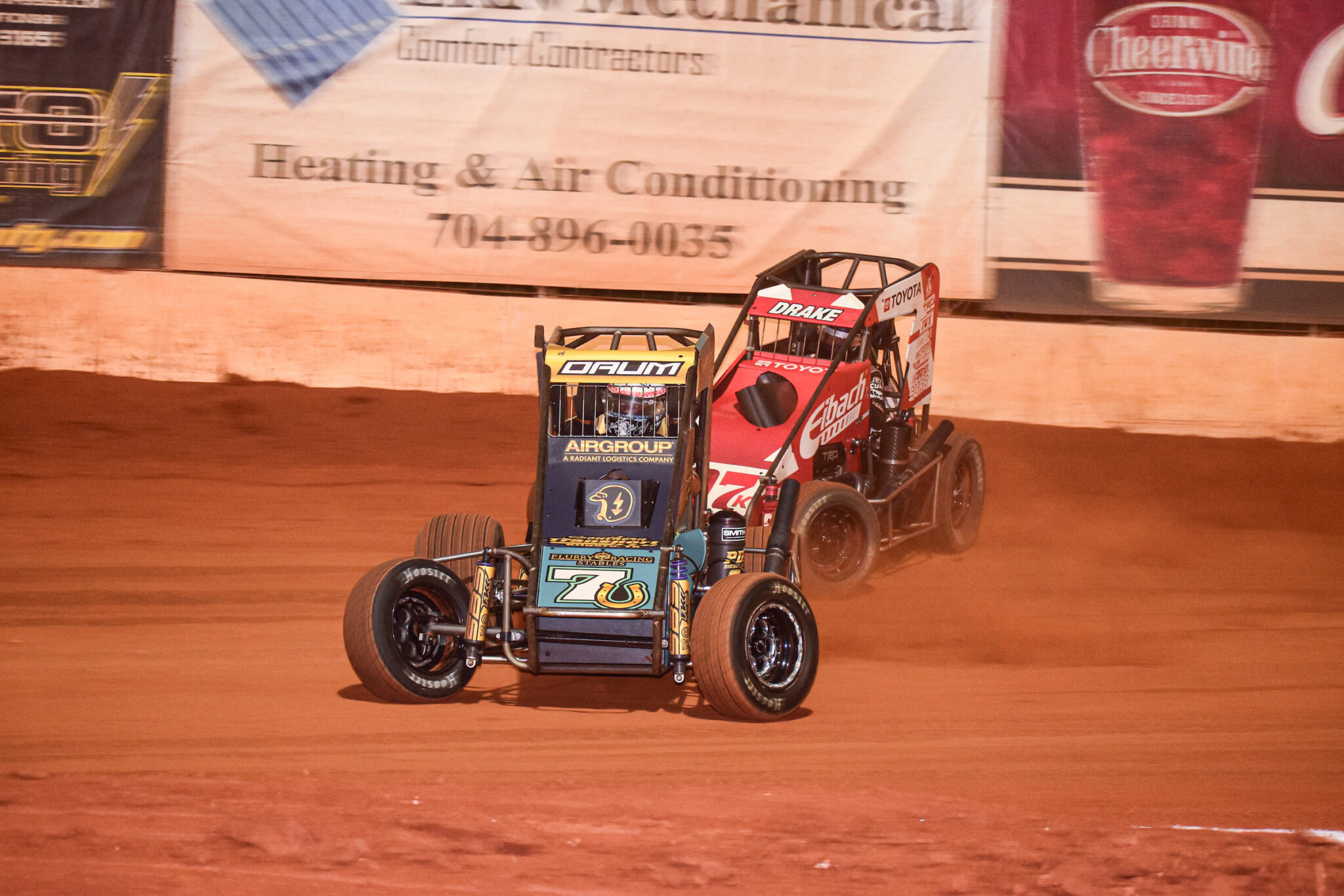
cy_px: 448
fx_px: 3919
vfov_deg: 13.0
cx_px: 672
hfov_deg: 19.5
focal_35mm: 105
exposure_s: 1/200
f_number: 4.5
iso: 1400
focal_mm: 70
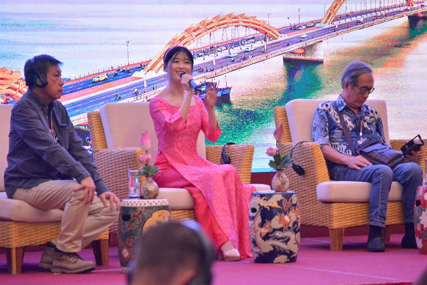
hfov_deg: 10.3
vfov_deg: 6.9
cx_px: 217
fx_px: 2373
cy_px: 145
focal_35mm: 200
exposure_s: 1/125
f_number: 4.8
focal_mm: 130
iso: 2500
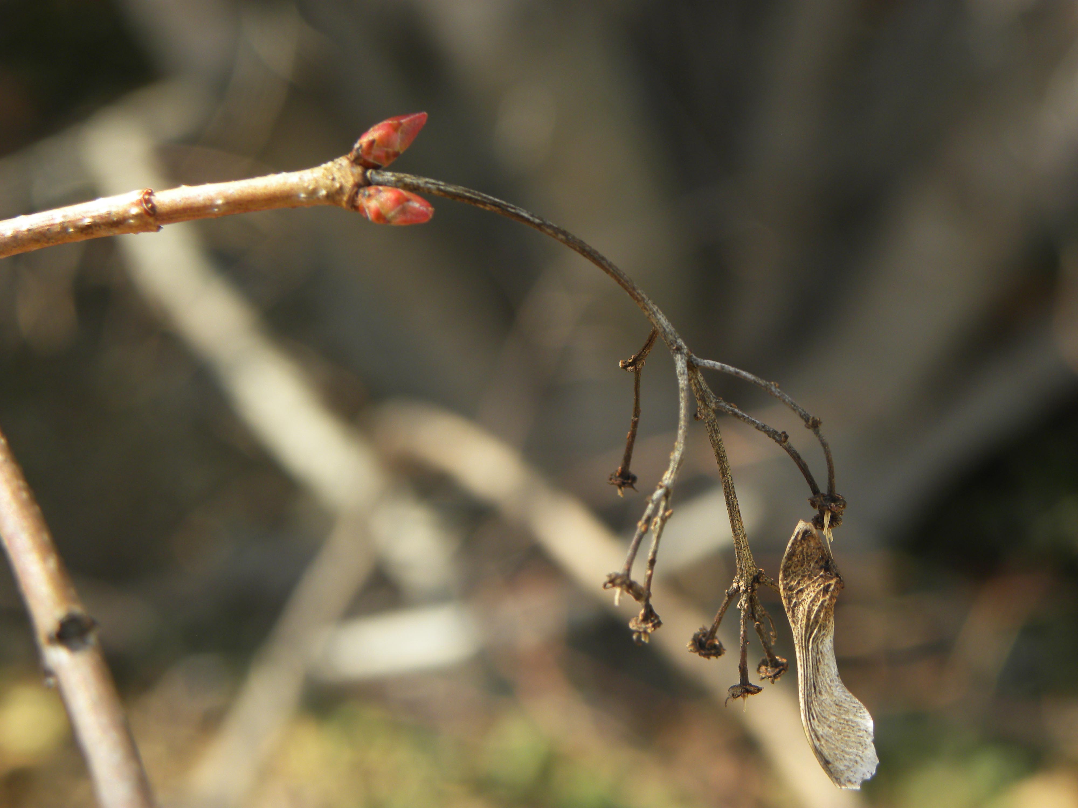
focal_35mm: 95
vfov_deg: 15.6
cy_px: 404
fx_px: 2958
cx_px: 539
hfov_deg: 20.7
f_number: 4.5
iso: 64
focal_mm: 16.9
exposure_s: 1/154
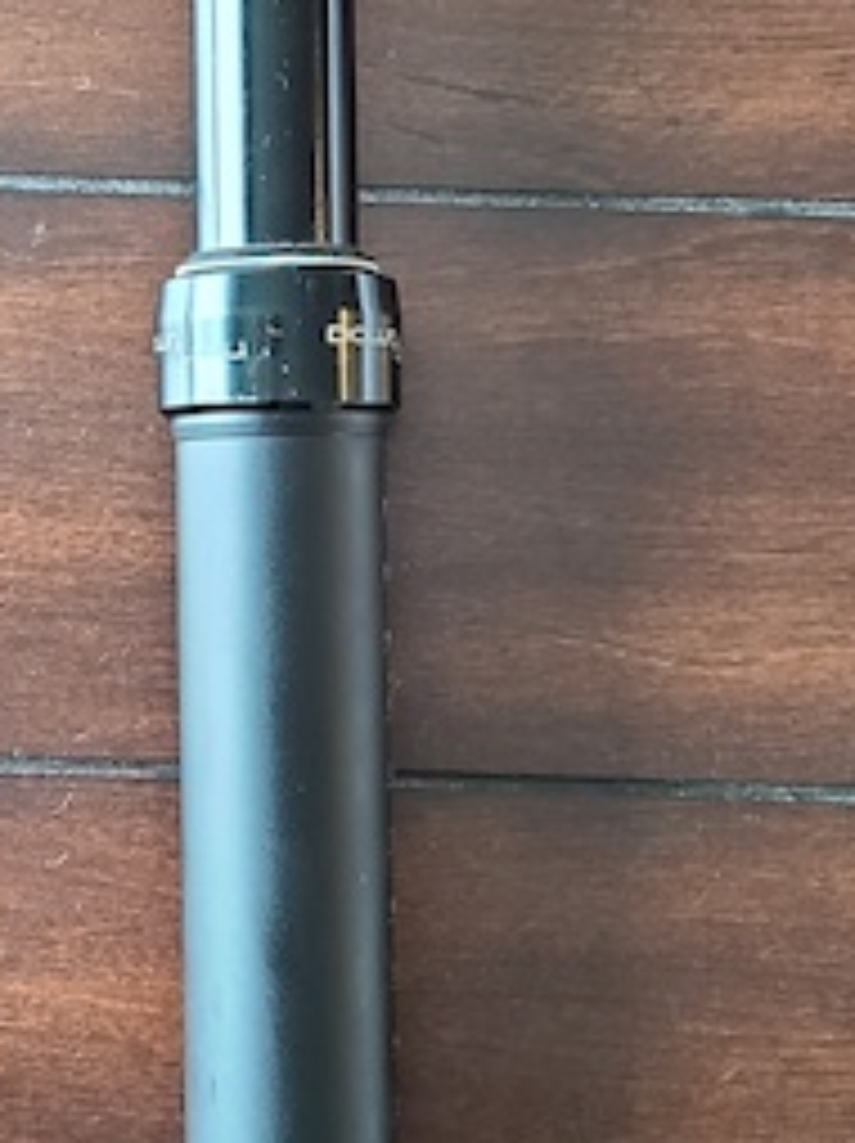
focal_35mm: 82
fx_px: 2705
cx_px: 279
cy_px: 504
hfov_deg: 17.9
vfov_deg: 23.8
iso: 500
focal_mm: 5.4
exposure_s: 1/39
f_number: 1.8
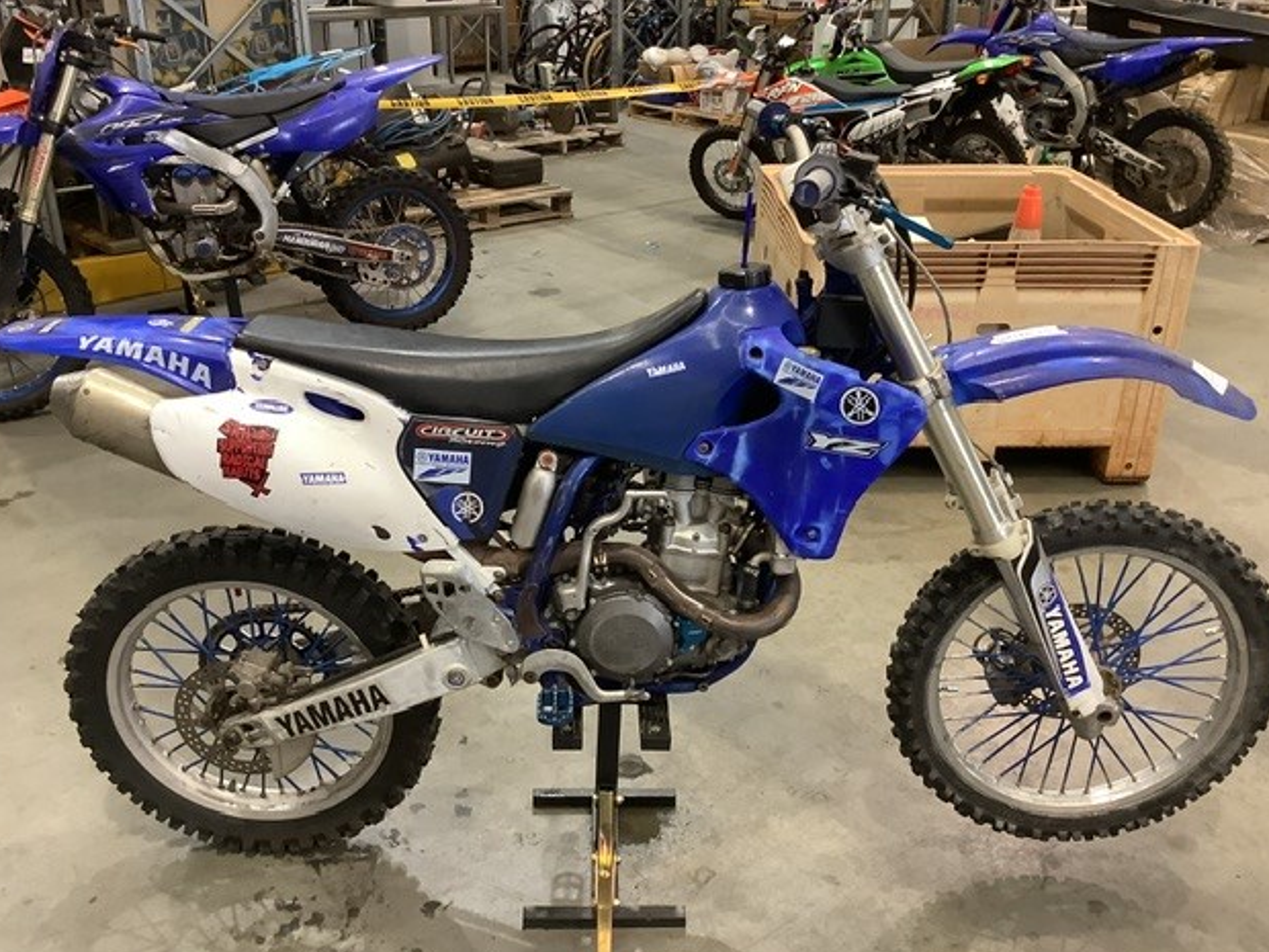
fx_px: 1173
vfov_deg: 44.2
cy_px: 489
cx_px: 632
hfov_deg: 56.8
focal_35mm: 32
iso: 250
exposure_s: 1/33
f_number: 2.4
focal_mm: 3.3
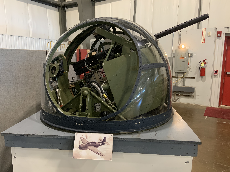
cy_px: 86
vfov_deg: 53.1
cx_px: 115
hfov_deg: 67.3
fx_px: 173
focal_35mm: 26
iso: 400
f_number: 1.8
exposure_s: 1/40
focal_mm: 4.25
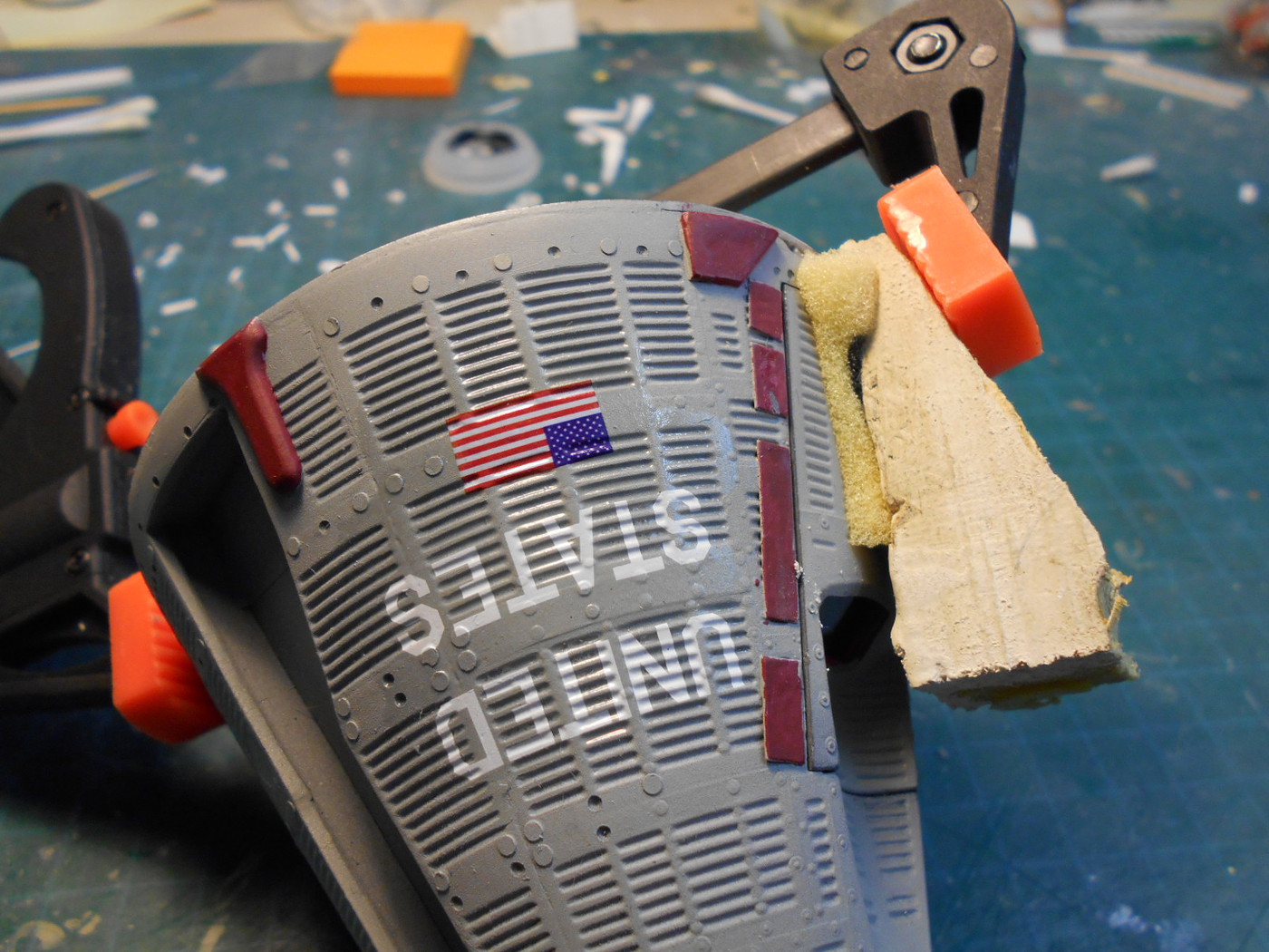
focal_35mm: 28
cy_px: 476
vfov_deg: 49.7
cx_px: 634
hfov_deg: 63.4
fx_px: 1026
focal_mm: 5.1
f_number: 3.4
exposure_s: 1/30
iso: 220
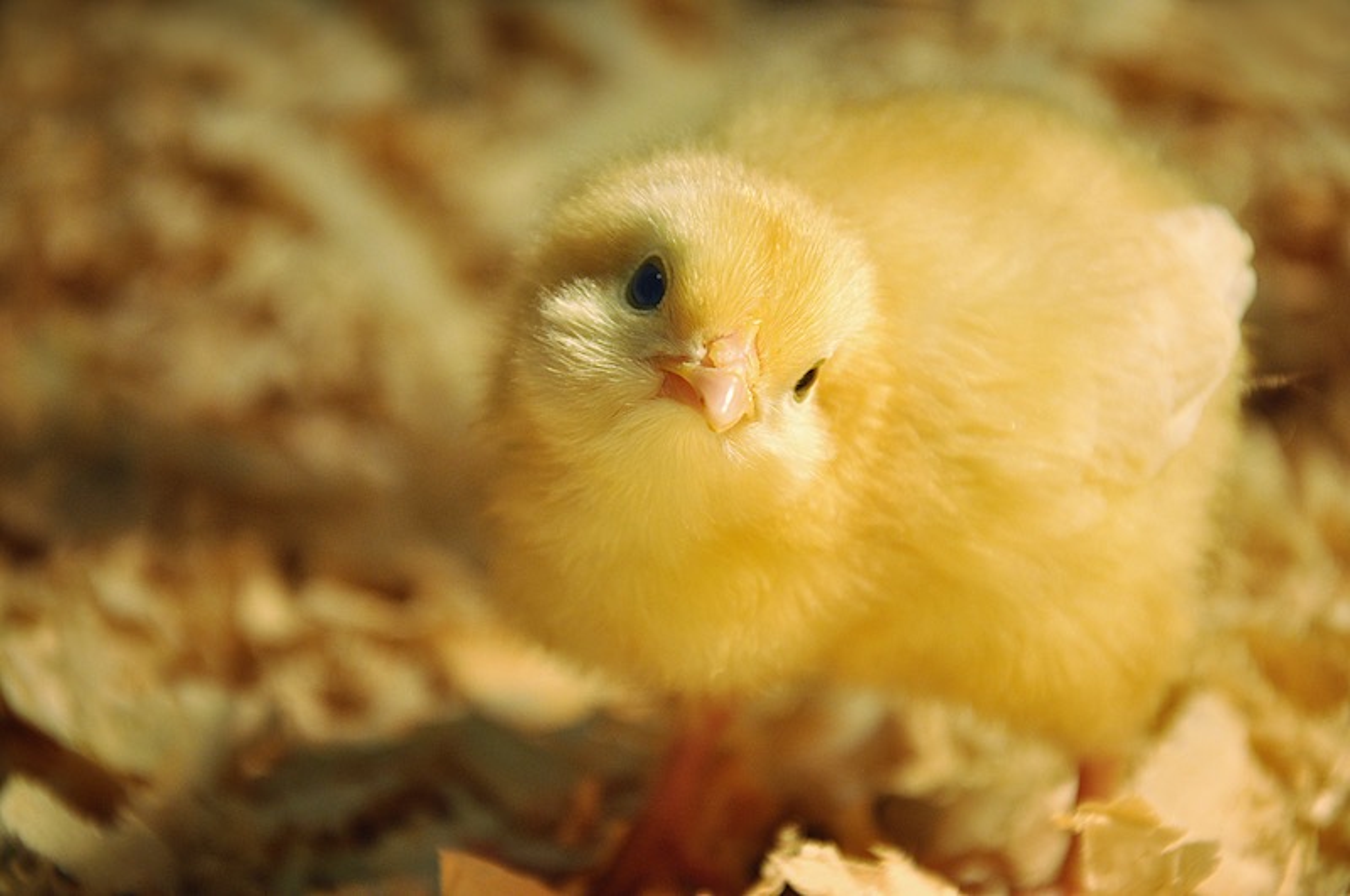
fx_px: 5898
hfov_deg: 13.1
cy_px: 448
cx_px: 675
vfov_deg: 8.7
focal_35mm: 158
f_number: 5.6
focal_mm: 105
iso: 500
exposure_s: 1/125
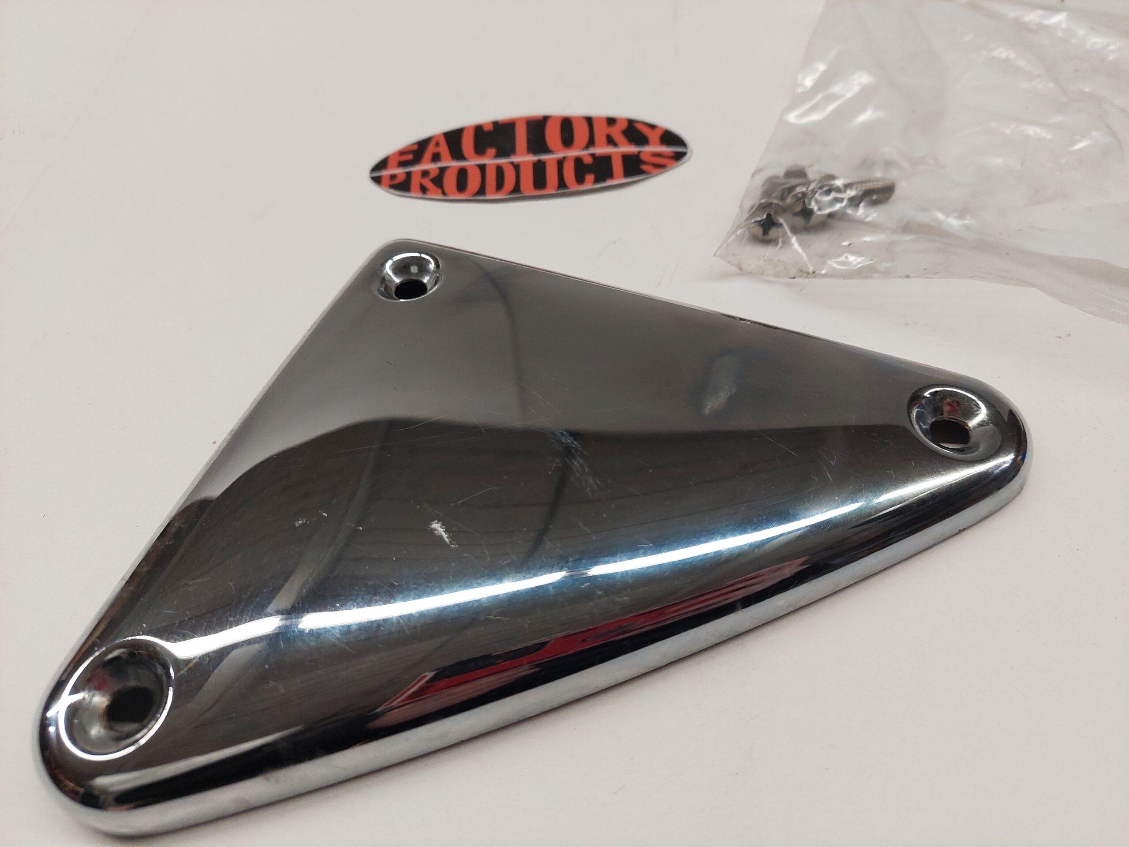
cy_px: 424
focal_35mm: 24
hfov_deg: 71.6
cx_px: 564
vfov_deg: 56.8
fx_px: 783
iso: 200
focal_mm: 5.23
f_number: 1.8
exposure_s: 1/120
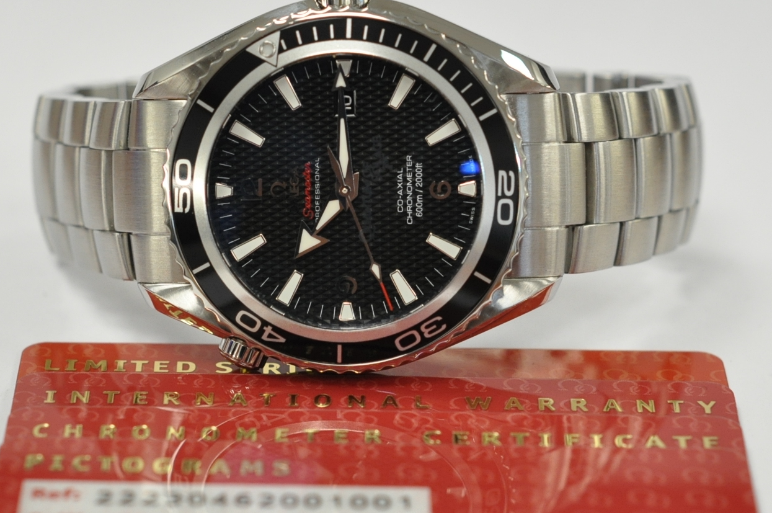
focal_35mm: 155
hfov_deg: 13.3
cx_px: 380
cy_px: 299
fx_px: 3320
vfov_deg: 8.8
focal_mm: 60
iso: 800
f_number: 5
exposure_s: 1/125
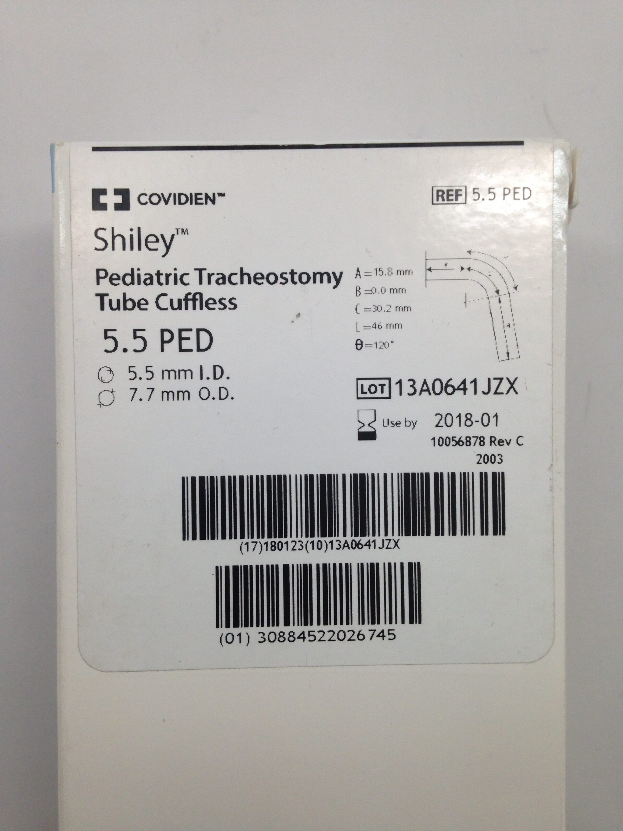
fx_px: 792
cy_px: 416
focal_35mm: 33
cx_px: 312
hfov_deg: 42.9
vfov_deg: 55.4
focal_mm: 4.12
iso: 80
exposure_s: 1/120
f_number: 2.4
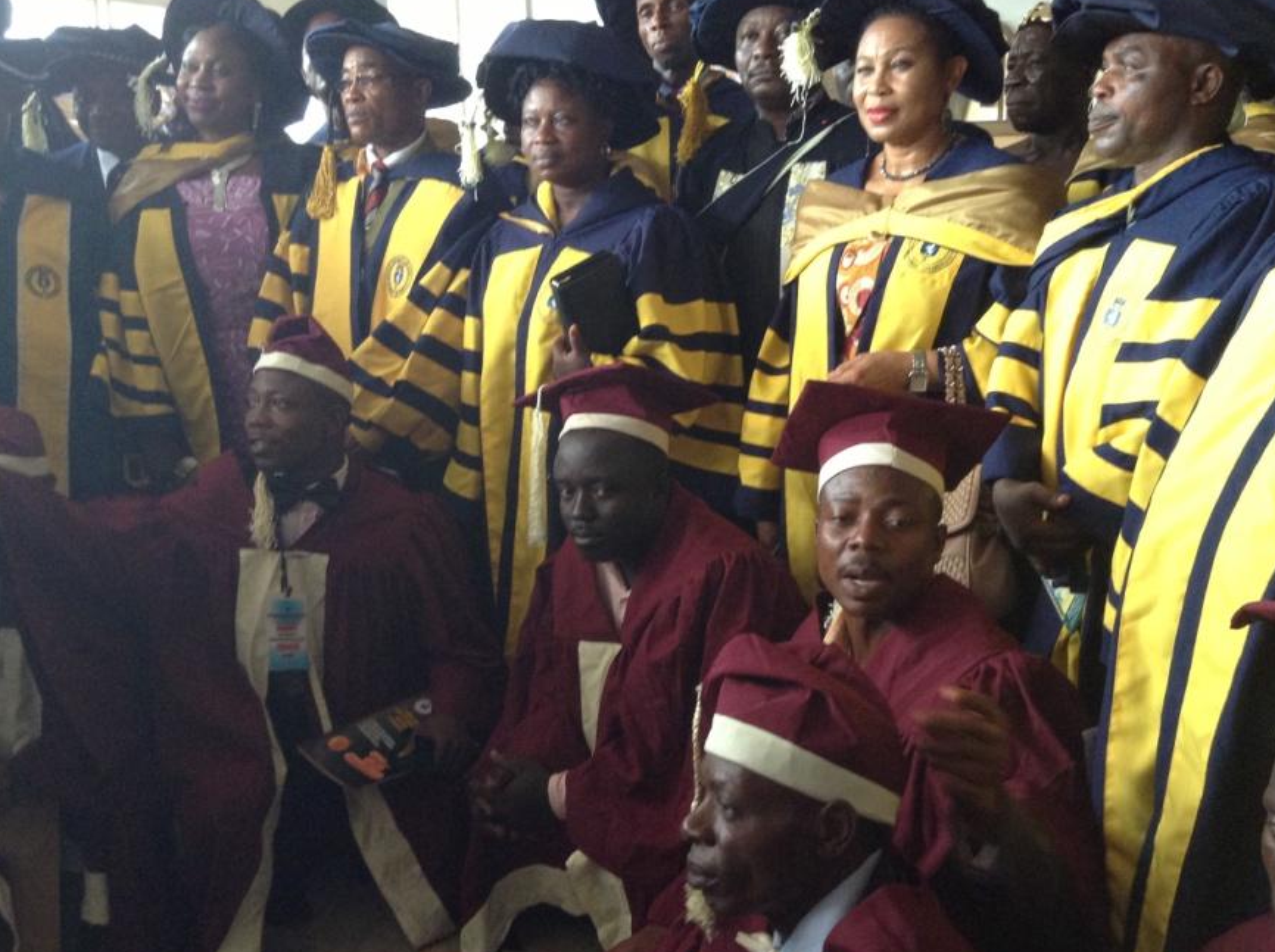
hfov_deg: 47.9
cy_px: 500
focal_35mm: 39
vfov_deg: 36.7
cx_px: 632
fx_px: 1434
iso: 125
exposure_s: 1/24
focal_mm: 3.3
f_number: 2.4
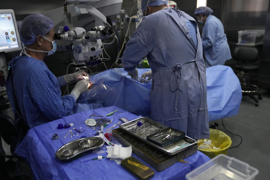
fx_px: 240
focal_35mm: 32
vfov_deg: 41.1
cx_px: 135
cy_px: 90
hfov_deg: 58.7
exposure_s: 1/1250
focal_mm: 32
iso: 5000
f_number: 2.8
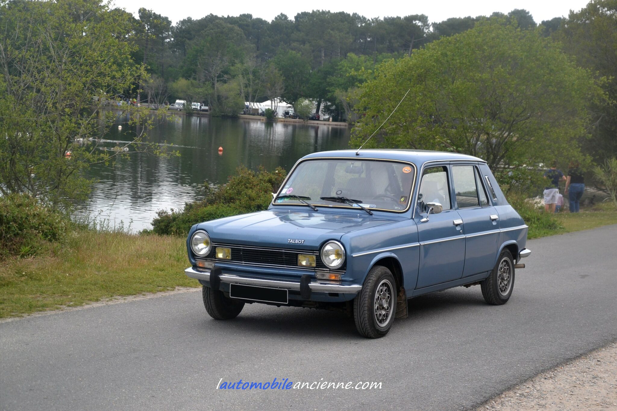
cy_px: 206
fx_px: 1157
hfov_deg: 29.9
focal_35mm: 68
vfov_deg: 20.2
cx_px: 308
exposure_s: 1/640
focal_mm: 45
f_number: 4.8
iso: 400
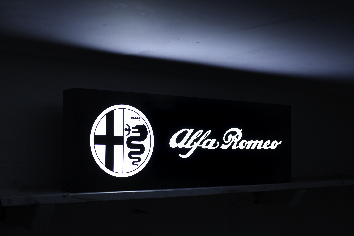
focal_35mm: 50
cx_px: 177
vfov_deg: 27.0
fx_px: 492
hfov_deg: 39.6
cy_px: 118
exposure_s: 1/5
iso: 100
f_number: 3.5
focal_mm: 50
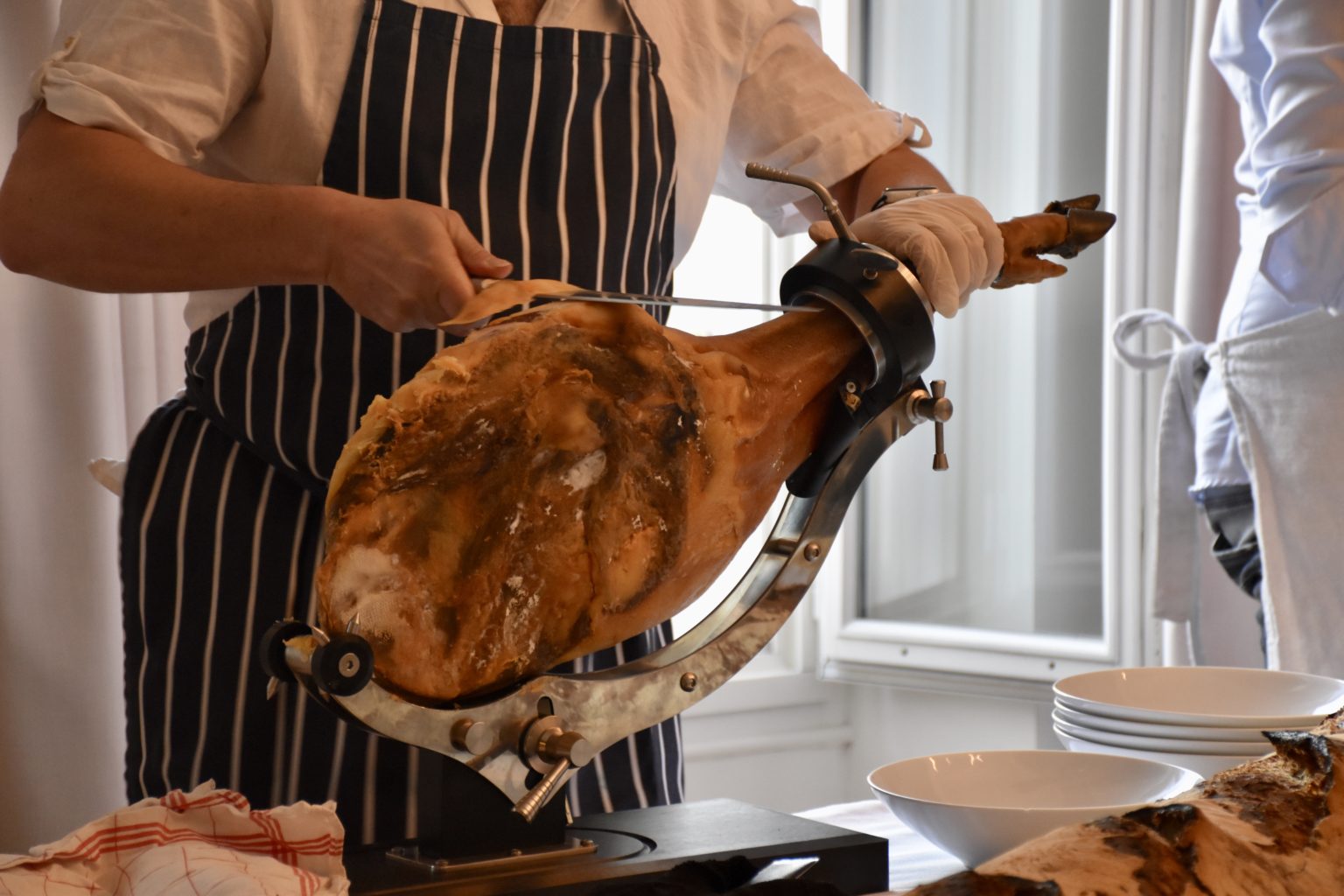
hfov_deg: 19.5
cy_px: 448
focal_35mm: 105
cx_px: 672
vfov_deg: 13.0
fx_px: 3920
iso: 1600
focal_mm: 70
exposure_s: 1/60
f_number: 5
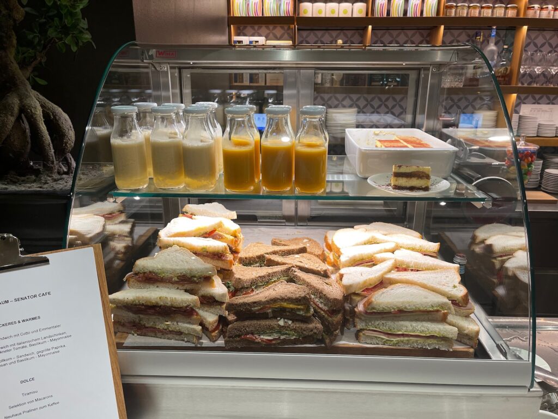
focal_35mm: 26
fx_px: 419
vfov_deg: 53.1
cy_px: 210
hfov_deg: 67.3
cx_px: 279
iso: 80
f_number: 1.6
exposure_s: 1/100
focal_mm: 5.1
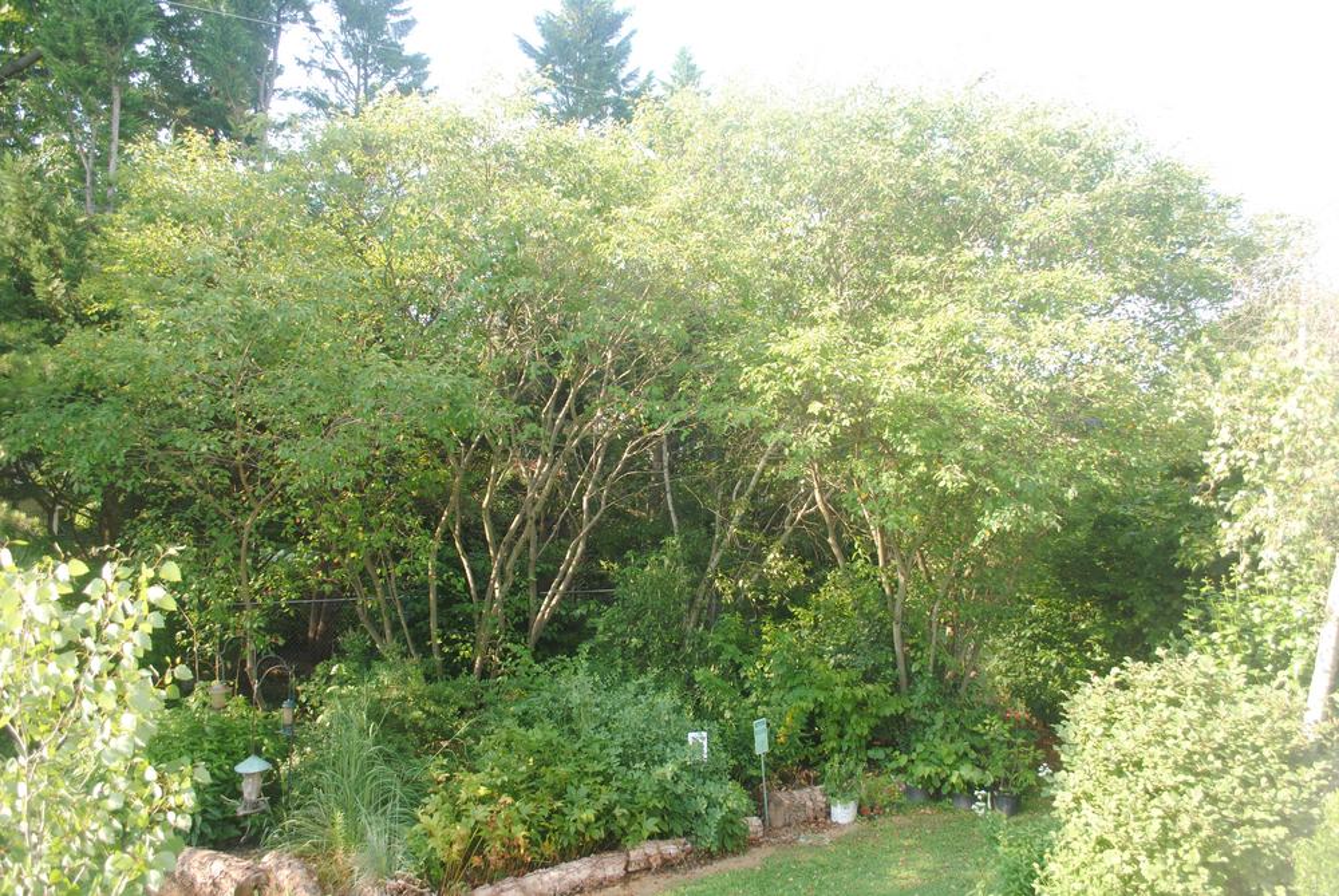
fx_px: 1005
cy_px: 448
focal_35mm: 27
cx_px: 670
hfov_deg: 67.3
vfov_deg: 48.0
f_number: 5
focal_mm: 18
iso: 200
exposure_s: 1/100
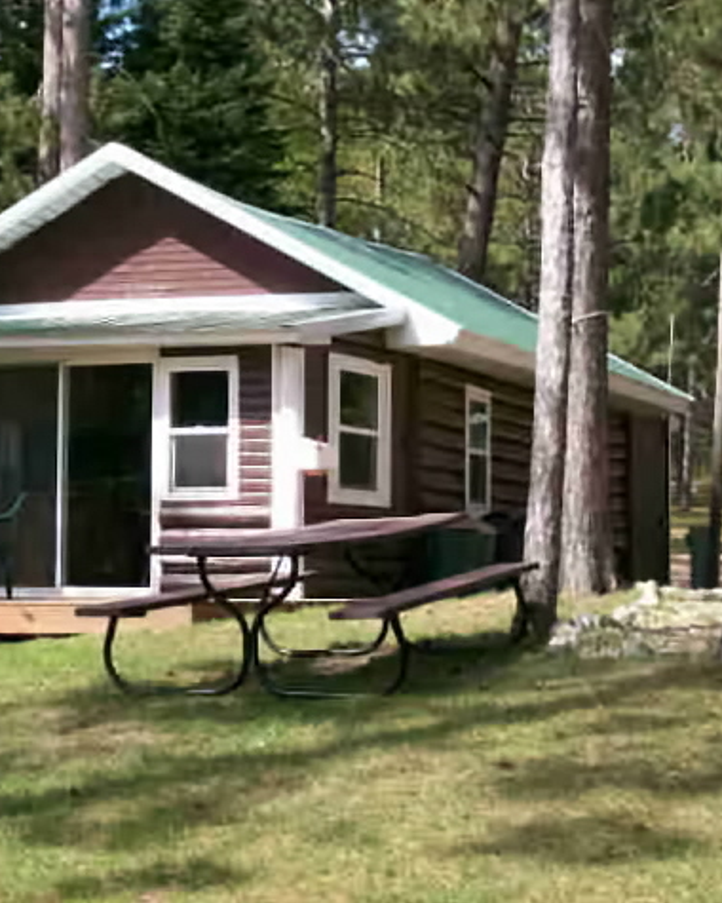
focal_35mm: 92
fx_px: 2457
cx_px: 215
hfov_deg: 16.7
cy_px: 450
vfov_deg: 20.8
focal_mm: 11.6
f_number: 3.8
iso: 80
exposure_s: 1/364
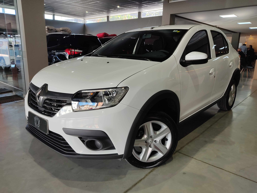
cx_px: 128
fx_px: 193
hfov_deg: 67.3
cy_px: 96
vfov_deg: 53.1
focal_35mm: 26
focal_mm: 4.74
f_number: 1.79
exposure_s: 1/120
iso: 159
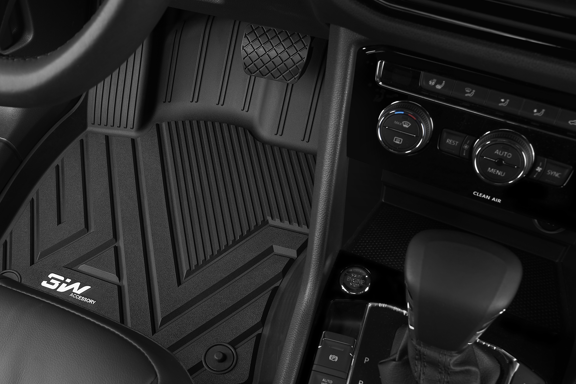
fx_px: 736
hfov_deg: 41.8
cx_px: 167
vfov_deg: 29.2
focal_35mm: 46
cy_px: 222
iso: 100
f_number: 16
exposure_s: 1/125
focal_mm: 32
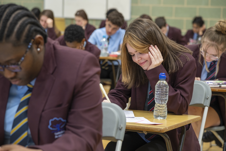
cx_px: 113
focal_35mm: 120
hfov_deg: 17.1
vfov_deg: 11.4
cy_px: 76
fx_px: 753
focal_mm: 120
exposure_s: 1/25
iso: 800
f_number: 5
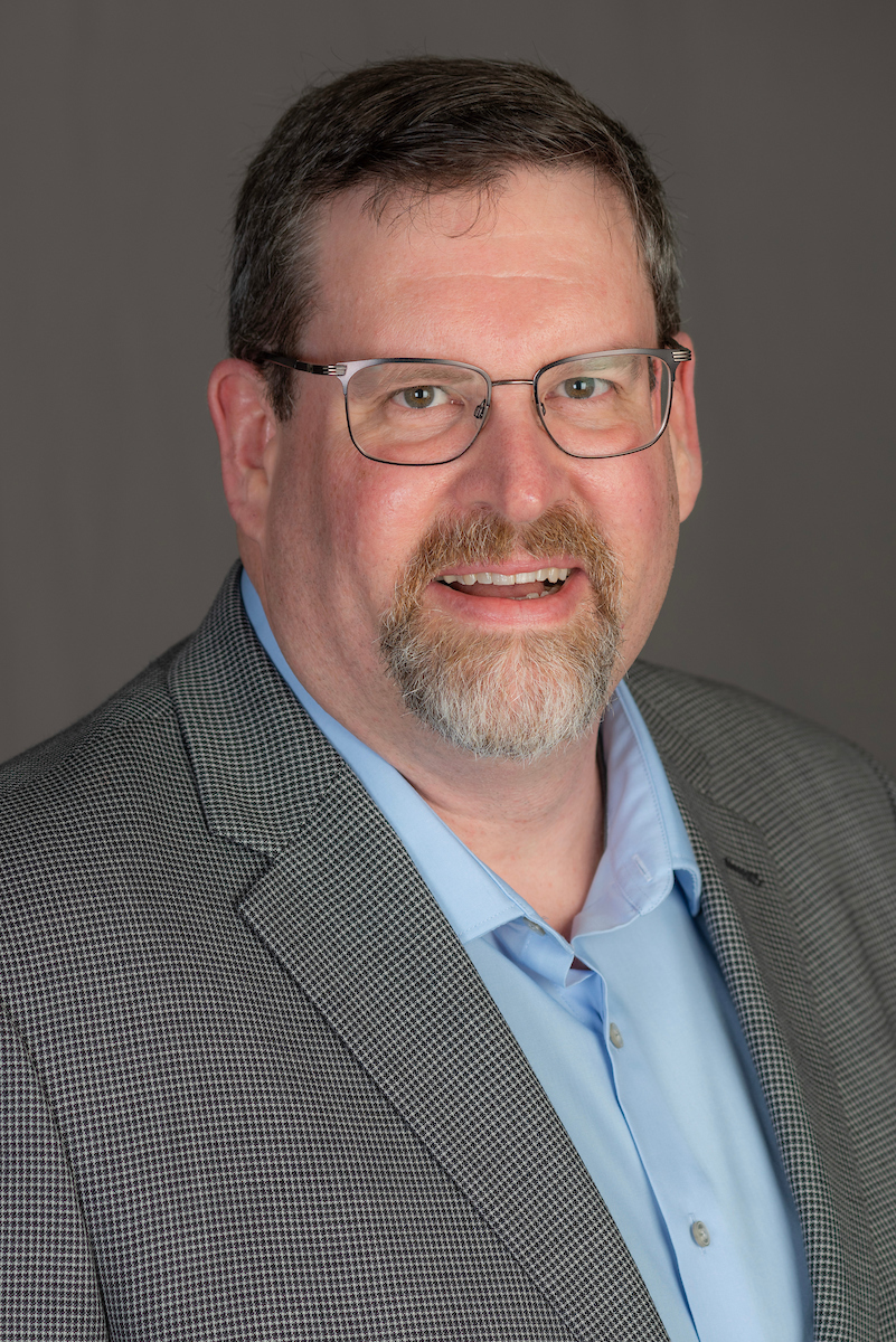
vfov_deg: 19.4
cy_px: 671
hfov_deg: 13.1
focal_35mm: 105
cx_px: 448
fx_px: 3916
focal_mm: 105
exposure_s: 1/125
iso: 64
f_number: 5
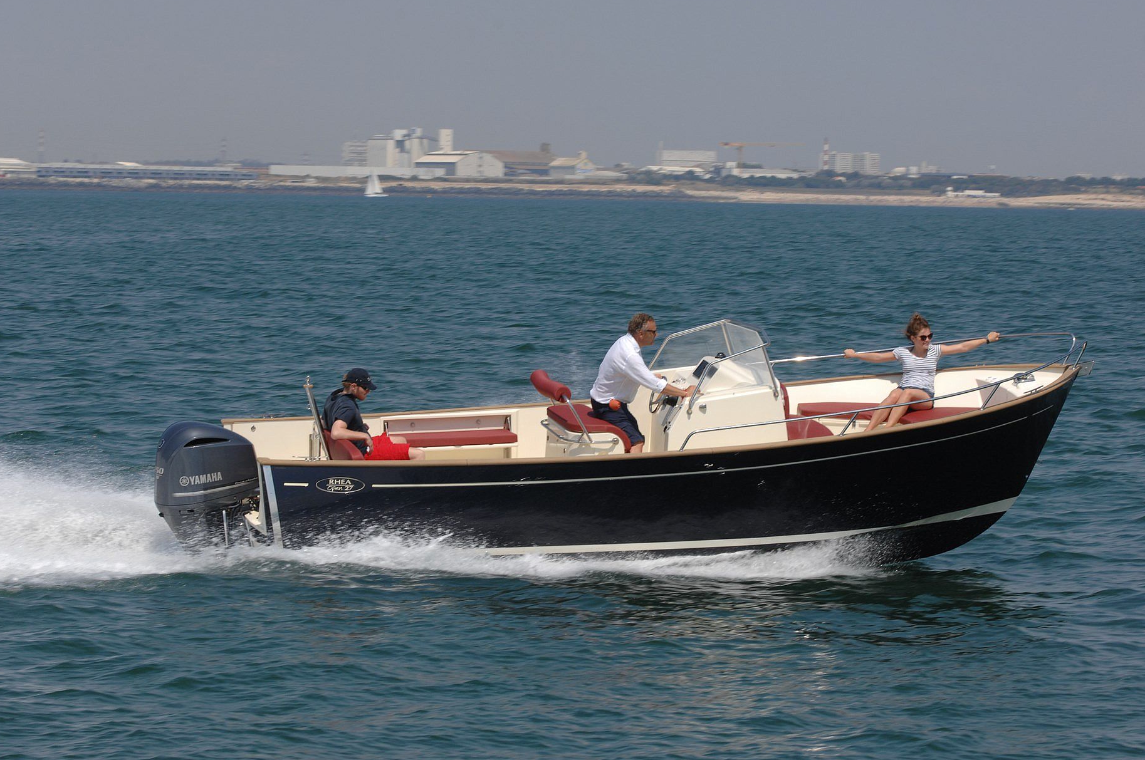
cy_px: 380
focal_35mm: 166
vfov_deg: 8.3
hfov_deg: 12.4
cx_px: 565
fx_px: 5258
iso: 200
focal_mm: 105
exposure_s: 1/500
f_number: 9
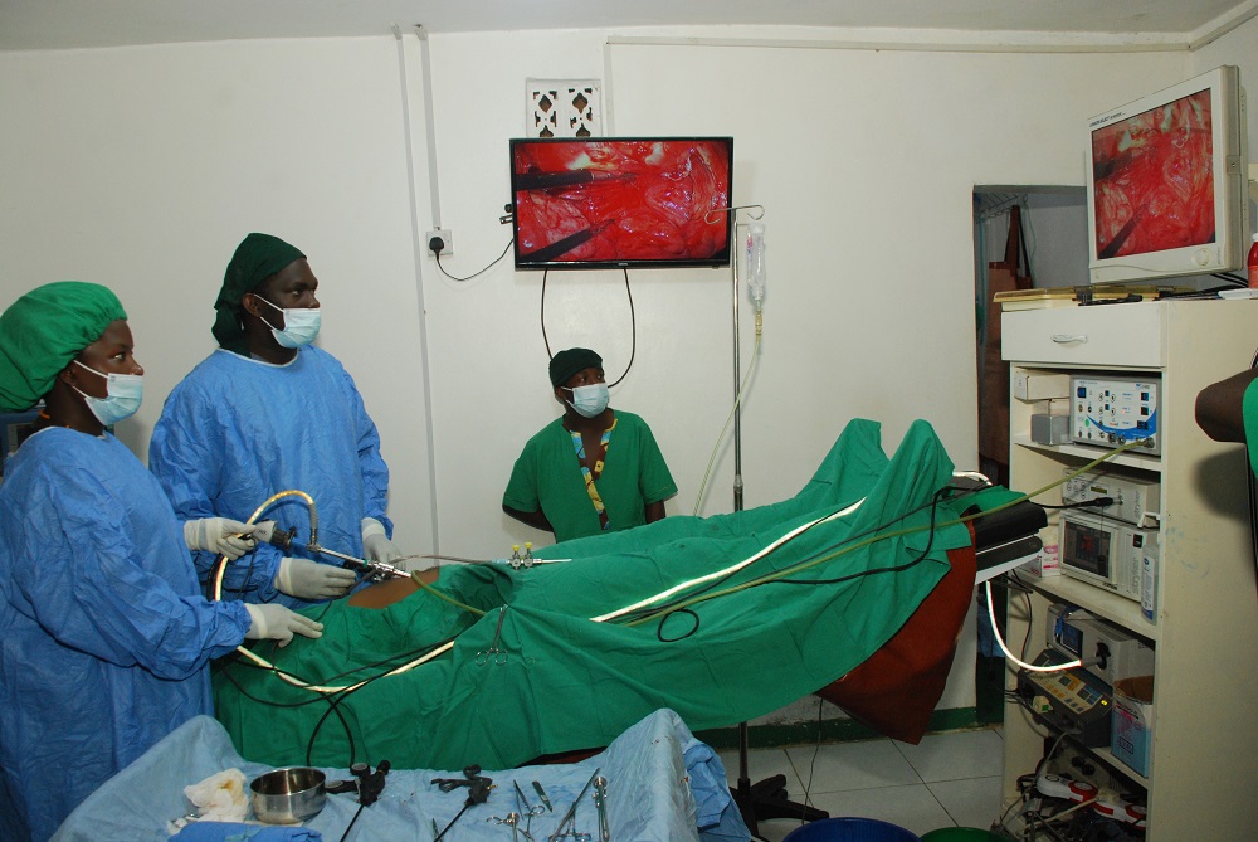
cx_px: 629
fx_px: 944
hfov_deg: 67.3
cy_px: 421
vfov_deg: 48.0
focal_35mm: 27
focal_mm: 18
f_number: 4.5
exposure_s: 1/80
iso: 800
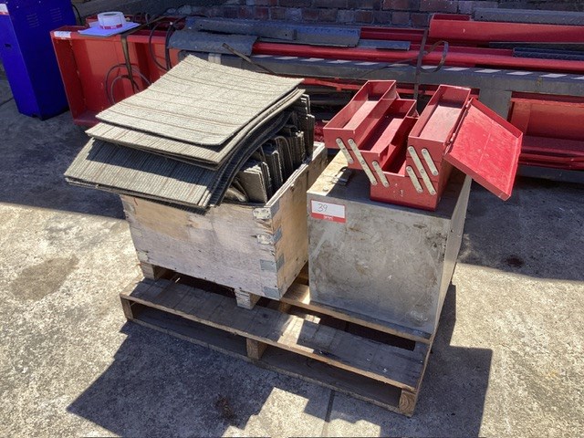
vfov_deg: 45.4
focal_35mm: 31
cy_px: 219
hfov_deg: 58.4
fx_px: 523
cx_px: 292
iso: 25
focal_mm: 3.3
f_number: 2.4
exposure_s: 1/604
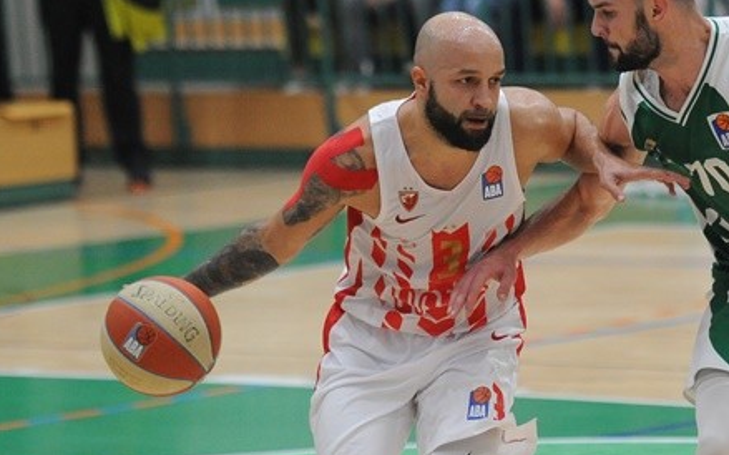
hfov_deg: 7.4
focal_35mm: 282
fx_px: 5601
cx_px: 493
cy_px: 311
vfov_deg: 4.7
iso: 4000
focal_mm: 135
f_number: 2.8
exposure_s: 1/1000
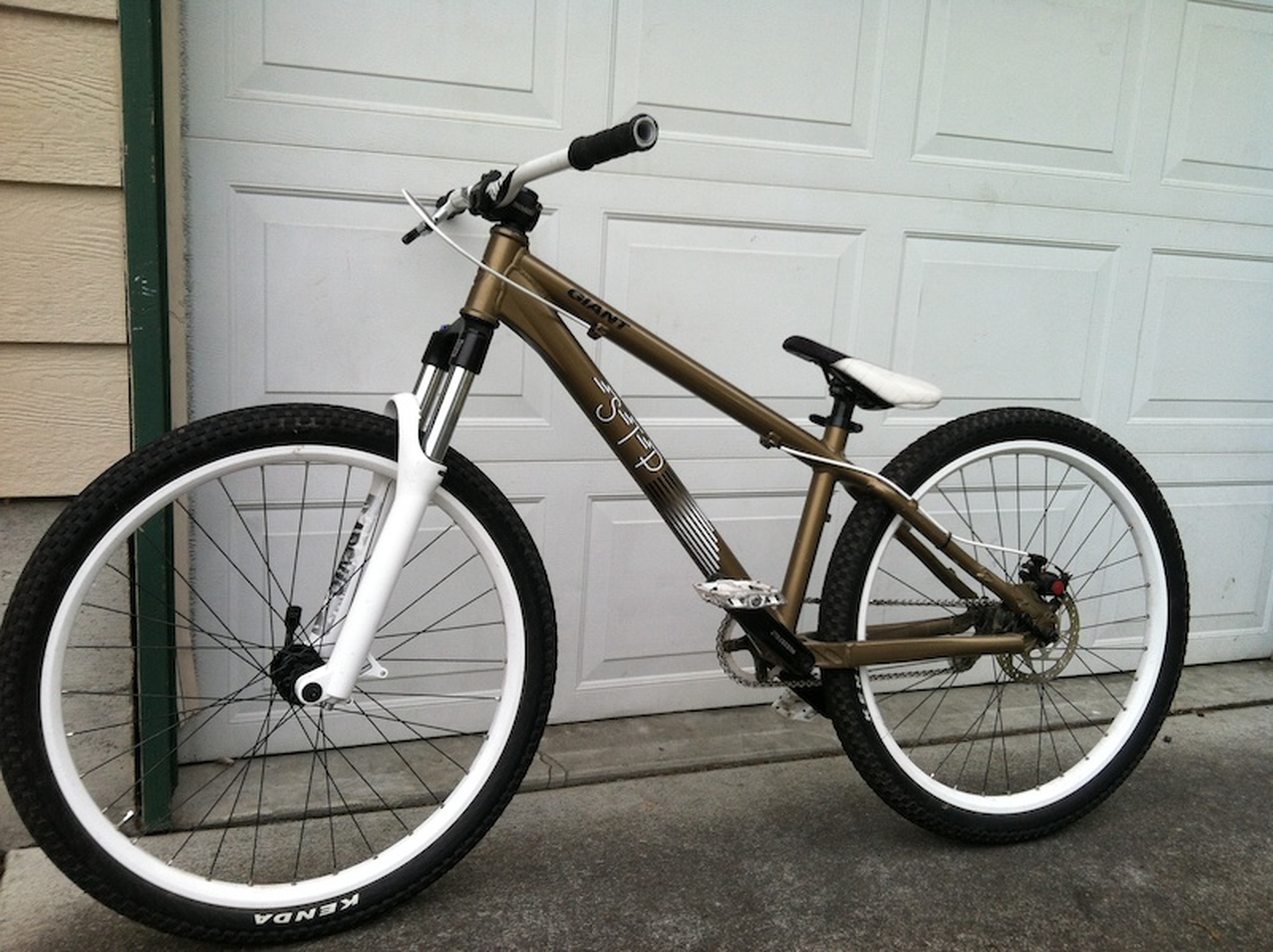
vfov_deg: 40.6
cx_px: 636
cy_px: 476
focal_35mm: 35
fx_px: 1286
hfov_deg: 52.7
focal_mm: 3.85
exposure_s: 1/526
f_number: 2.8
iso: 80
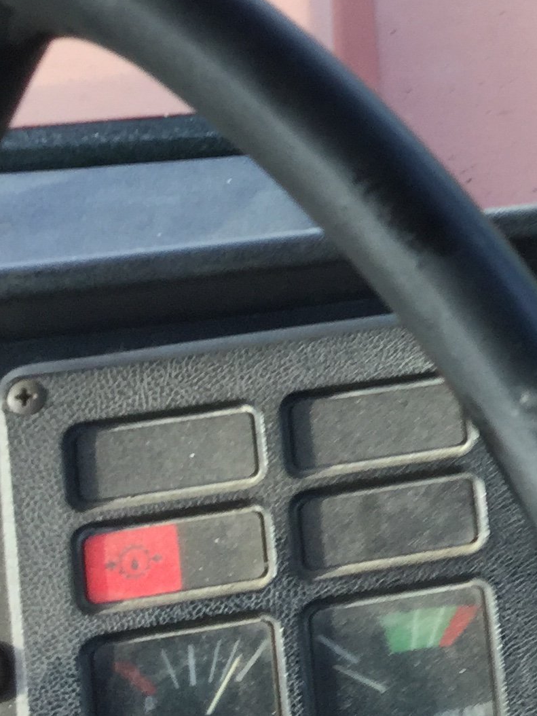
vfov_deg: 20.2
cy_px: 137
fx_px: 1985
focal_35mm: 96
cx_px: 819
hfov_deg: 14.3
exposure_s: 1/120
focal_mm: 3.3
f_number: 2.4
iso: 32
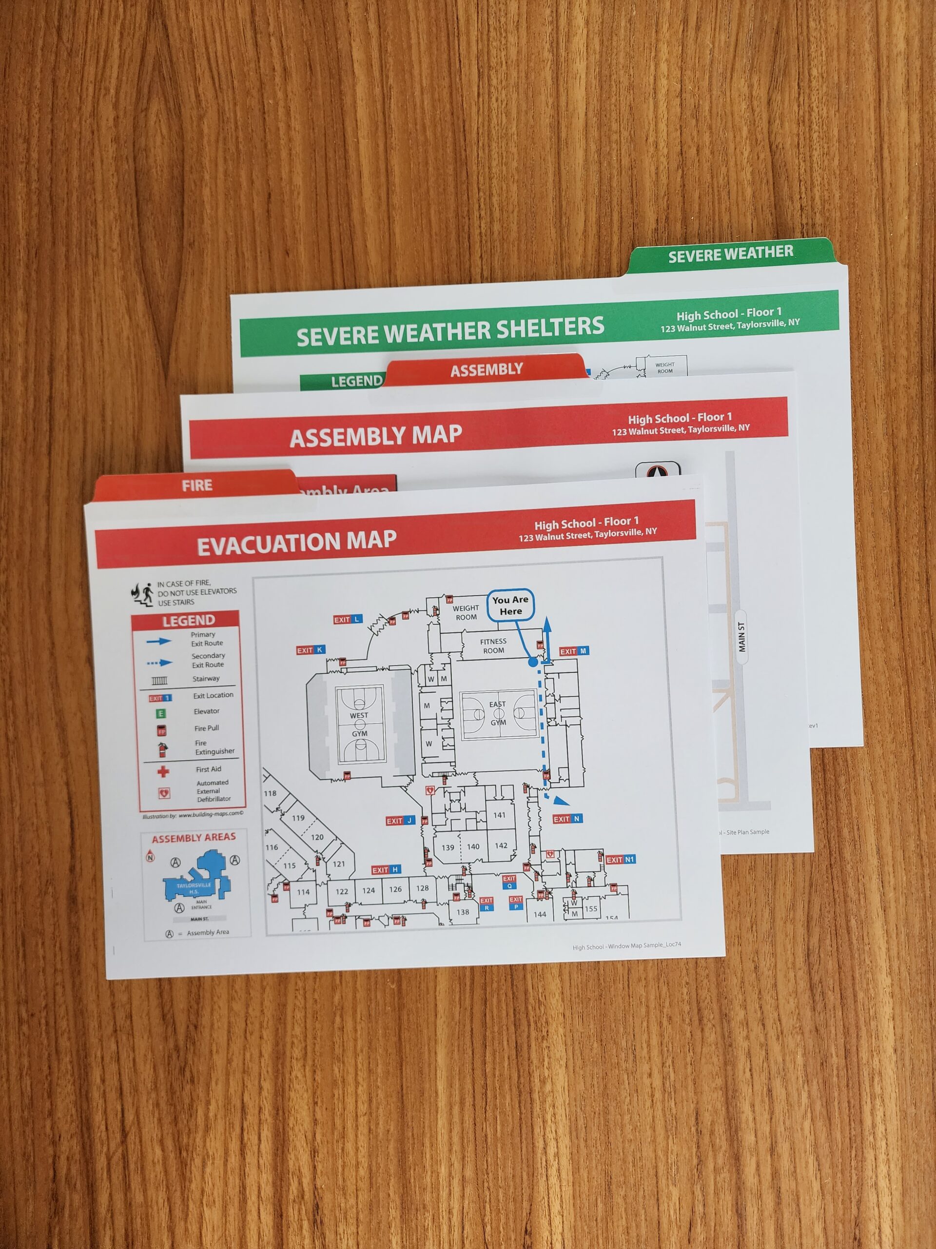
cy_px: 624
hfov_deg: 58.9
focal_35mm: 23
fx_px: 829
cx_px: 468
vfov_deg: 73.9
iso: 400
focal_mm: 6.4
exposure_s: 1/120
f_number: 1.8
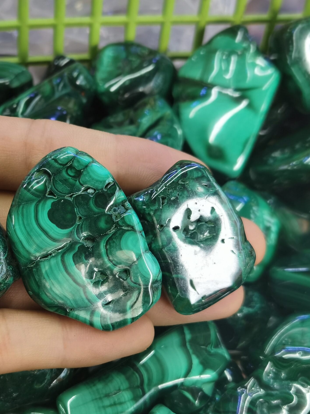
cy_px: 208
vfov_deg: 26.7
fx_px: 872
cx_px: 42
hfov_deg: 19.8
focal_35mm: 73
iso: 80
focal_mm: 6.71
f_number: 4
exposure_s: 1/100
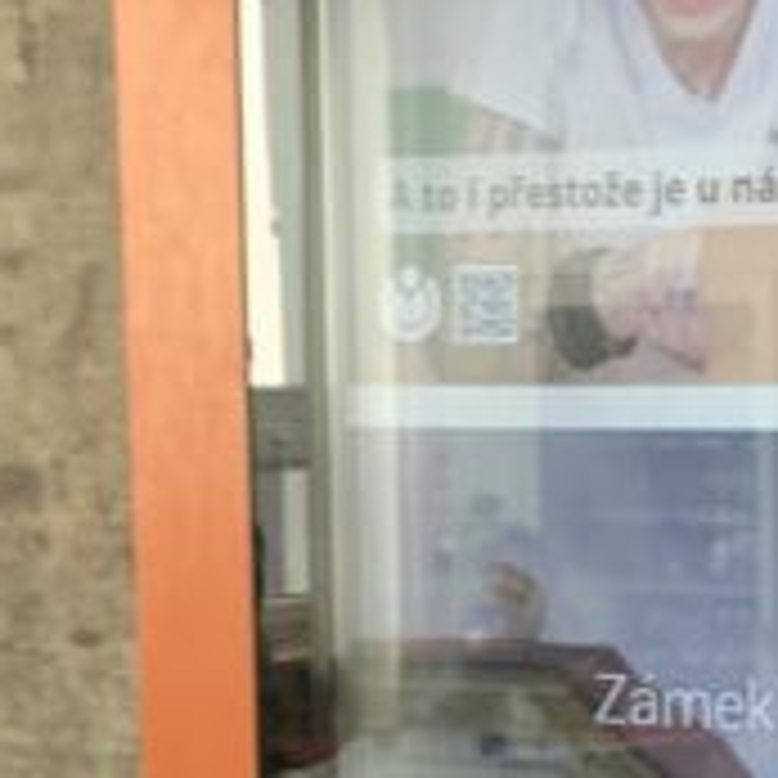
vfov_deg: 12.2
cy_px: 1174
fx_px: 3458
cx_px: 661
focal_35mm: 136
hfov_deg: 12.8
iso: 80
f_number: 1.8
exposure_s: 1/100
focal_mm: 4.25
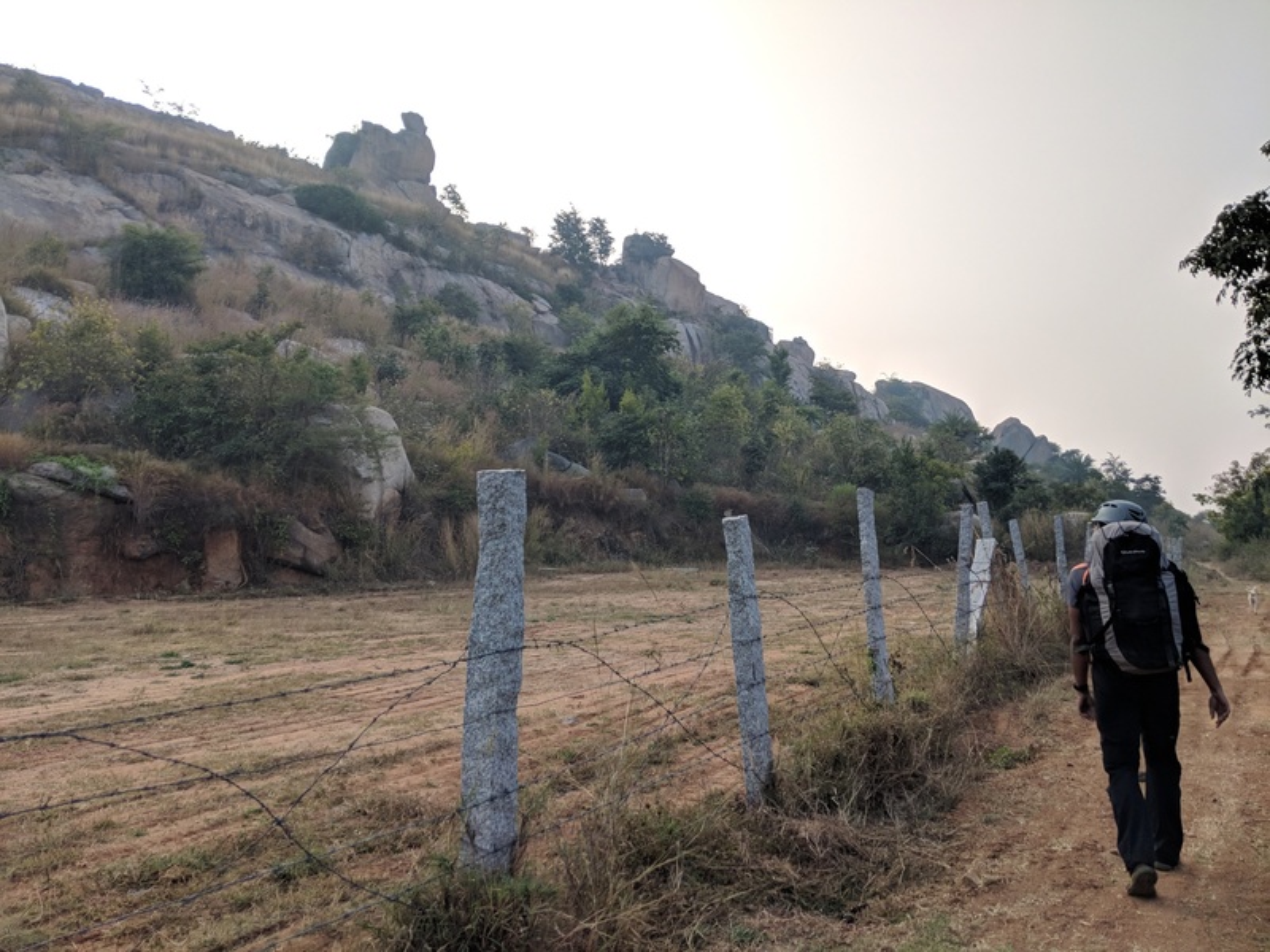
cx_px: 635
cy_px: 476
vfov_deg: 51.4
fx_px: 991
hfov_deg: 65.3
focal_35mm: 27
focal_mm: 4.44
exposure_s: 1/1462
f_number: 1.8
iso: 50
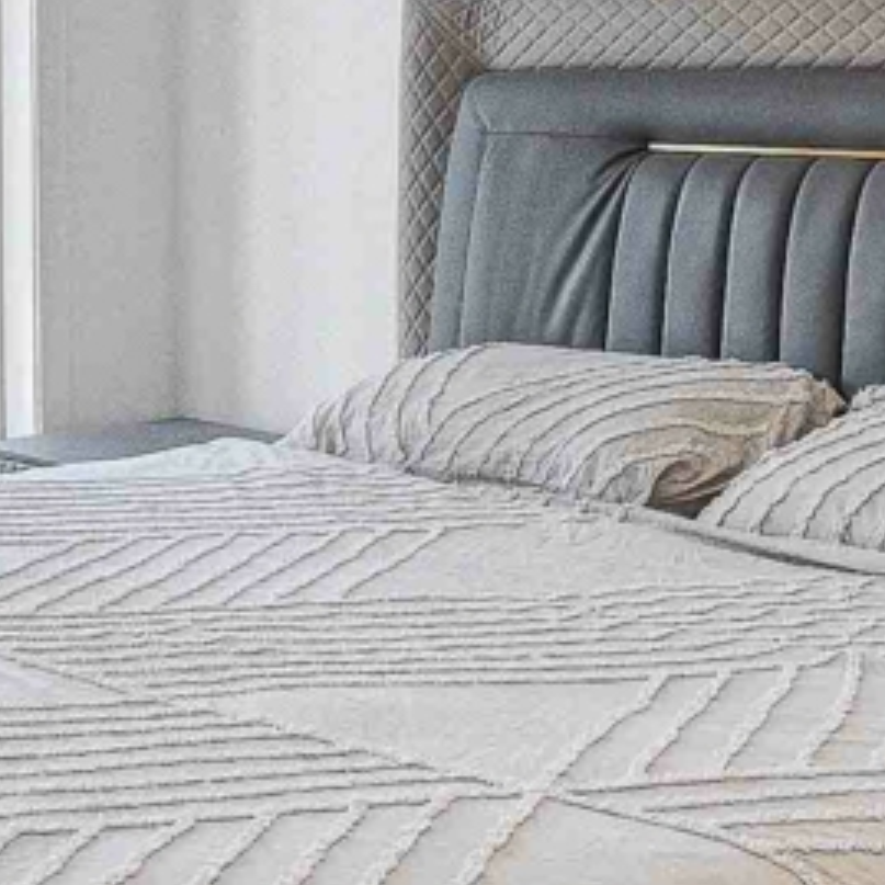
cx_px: 66
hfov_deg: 20.0
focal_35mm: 85
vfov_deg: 19.9
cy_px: 43
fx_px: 2459
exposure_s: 1/100
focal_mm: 14
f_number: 9
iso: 1000
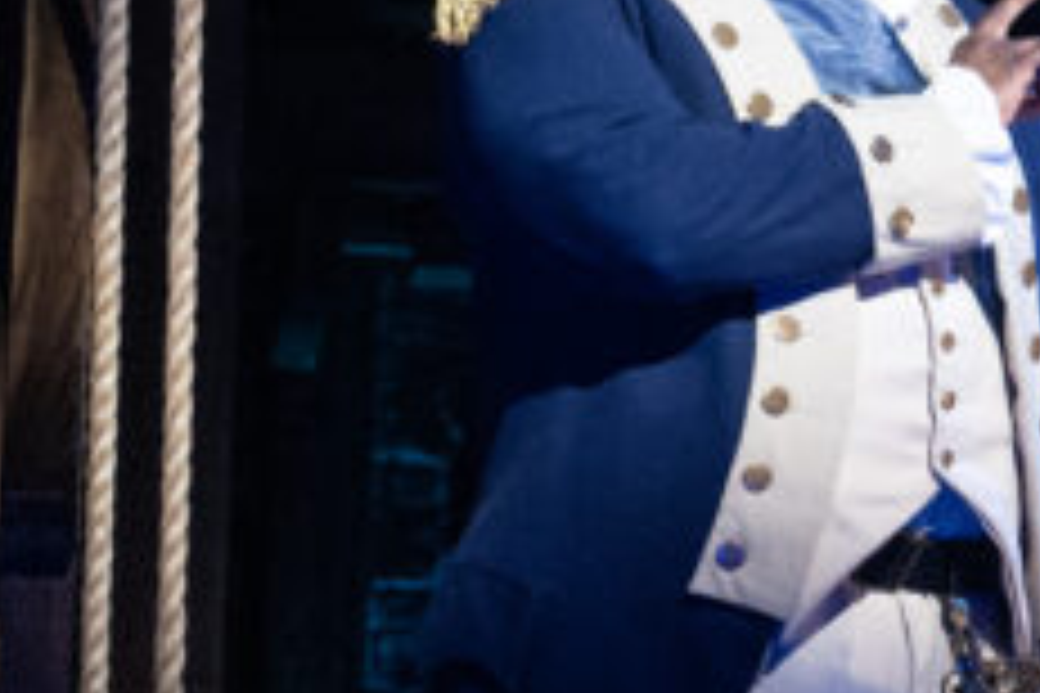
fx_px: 6528
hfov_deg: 8.6
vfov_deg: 6.1
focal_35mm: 226
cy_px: 551
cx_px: 2116
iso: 5000
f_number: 4.5
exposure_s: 1/320
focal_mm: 51
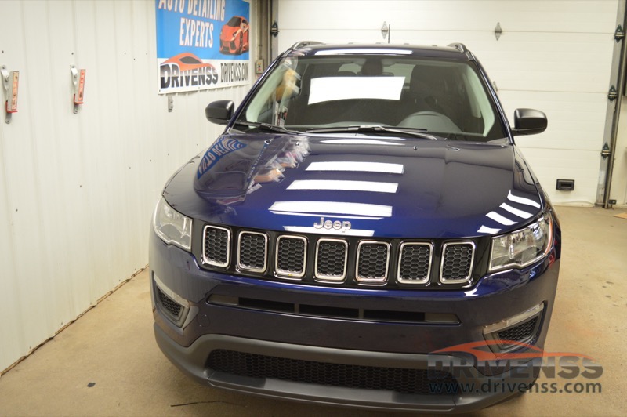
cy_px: 208
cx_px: 314
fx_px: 600
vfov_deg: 38.3
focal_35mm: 34
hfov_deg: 55.1
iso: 1100
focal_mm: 23
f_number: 3.8
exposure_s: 1/60
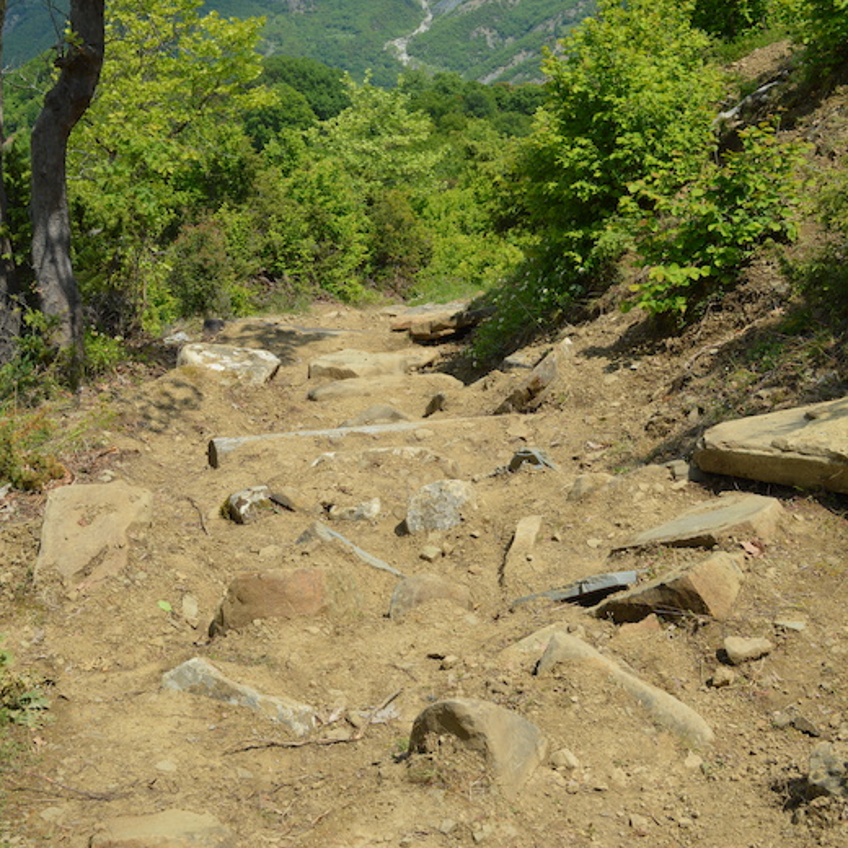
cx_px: 362
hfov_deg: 36.0
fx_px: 1303
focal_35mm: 47
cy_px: 422
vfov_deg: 36.1
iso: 100
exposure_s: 1/250
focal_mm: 24
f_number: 8
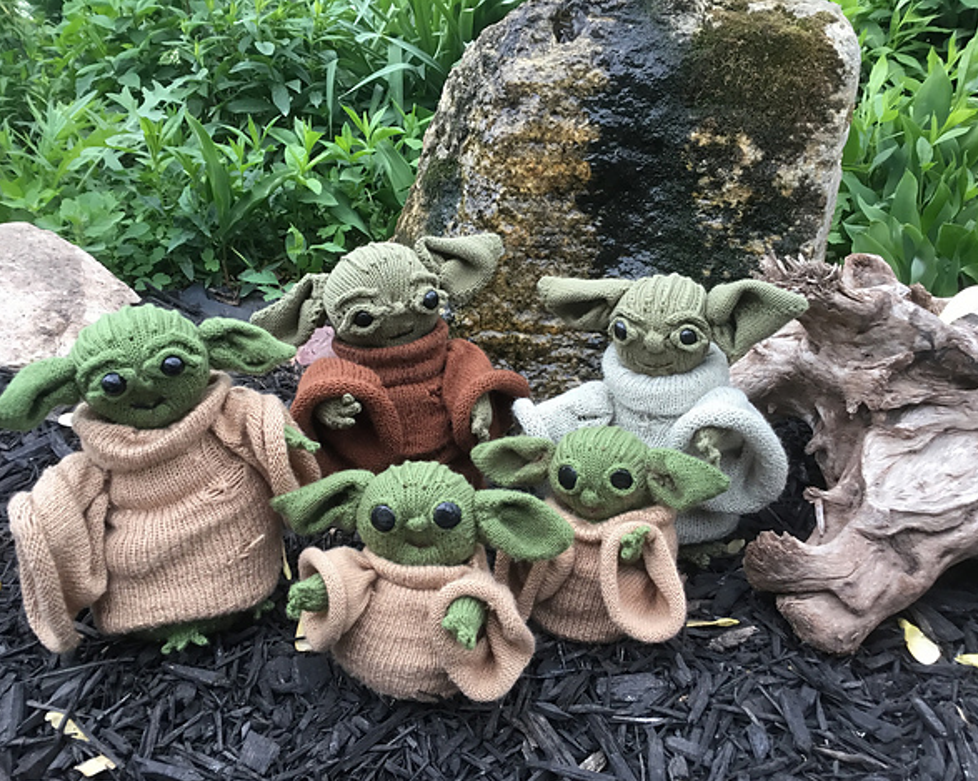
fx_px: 955
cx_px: 473
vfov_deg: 44.5
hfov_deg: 54.2
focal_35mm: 33
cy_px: 398
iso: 25
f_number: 2.4
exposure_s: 1/40
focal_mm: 3.3
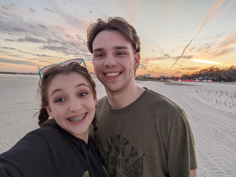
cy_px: 88
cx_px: 118
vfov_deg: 56.8
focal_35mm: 24
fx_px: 164
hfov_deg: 71.6
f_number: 2
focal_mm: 2.51
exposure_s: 1/120
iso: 56
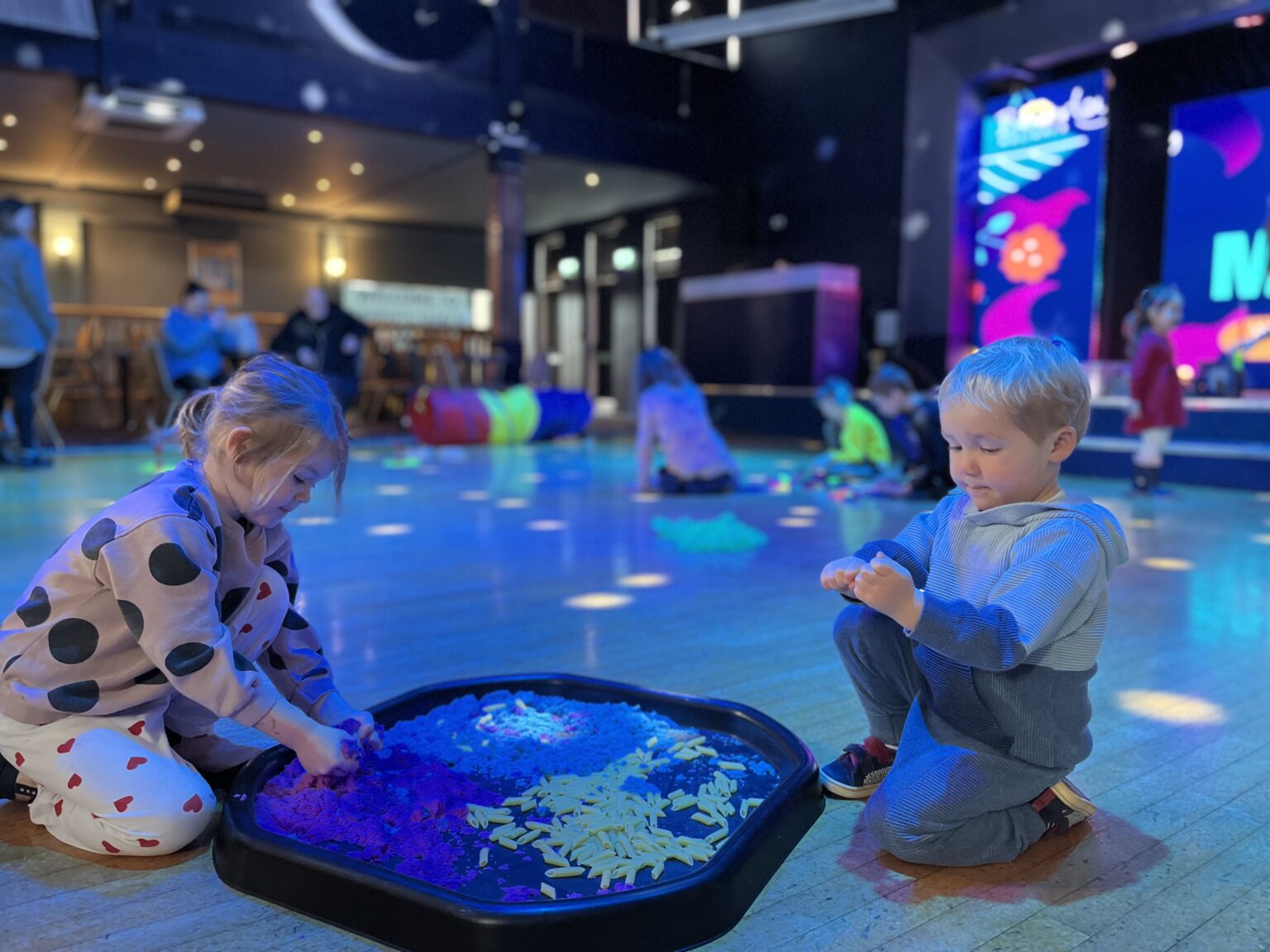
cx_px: 635
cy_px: 476
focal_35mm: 26
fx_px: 954
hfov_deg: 67.3
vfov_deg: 53.1
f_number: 1.6
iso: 400
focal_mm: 5.1
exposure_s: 1/60
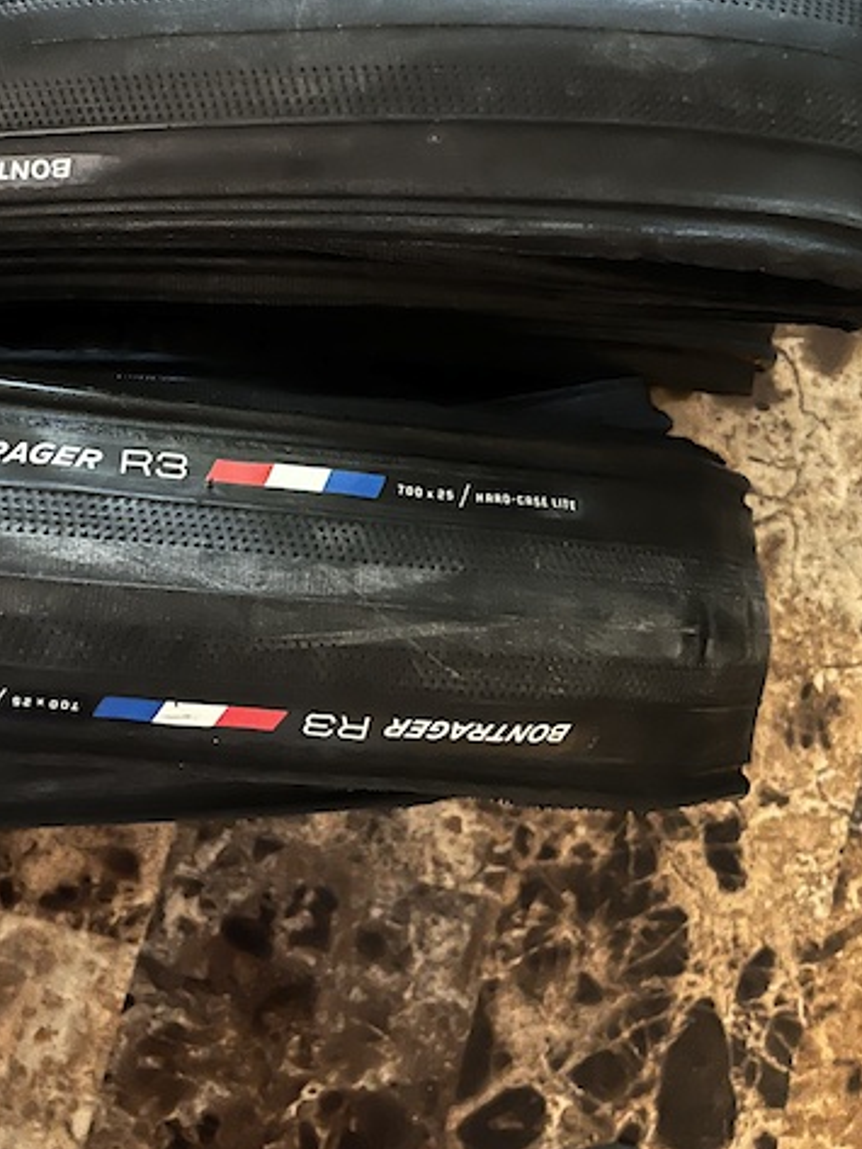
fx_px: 1460
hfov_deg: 32.4
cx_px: 240
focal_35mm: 44
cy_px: 333
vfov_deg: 42.0
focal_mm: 5.1
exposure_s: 1/17
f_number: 1.6
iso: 640
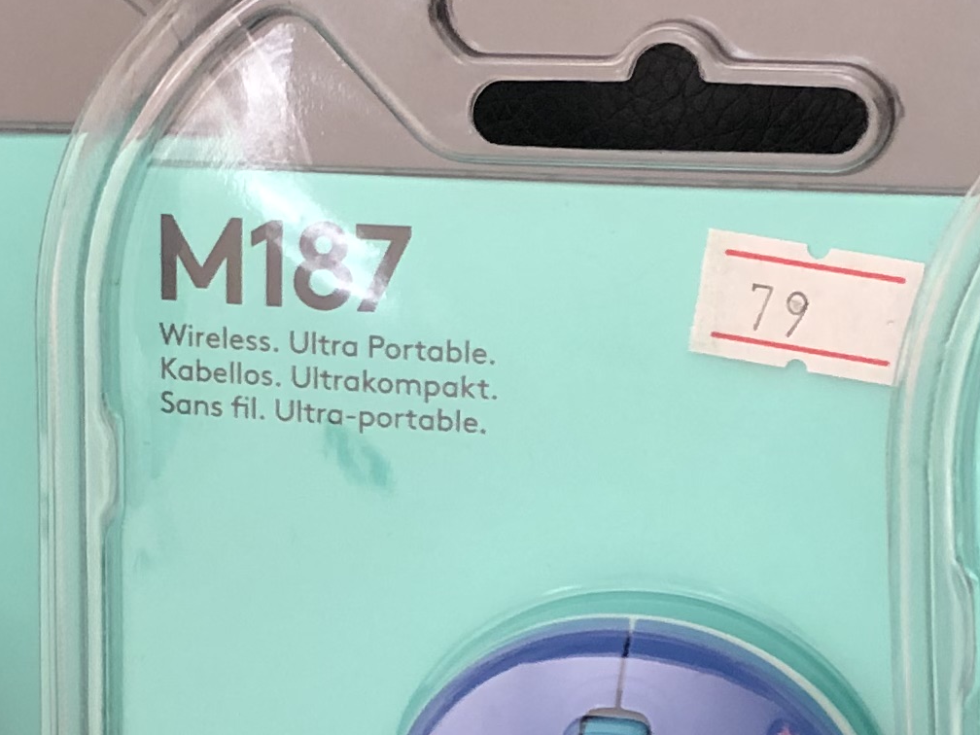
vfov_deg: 13.1
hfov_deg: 17.5
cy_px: 665
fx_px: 3171
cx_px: 333
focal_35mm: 112
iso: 50
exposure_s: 1/15
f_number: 1.8
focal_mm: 3.99
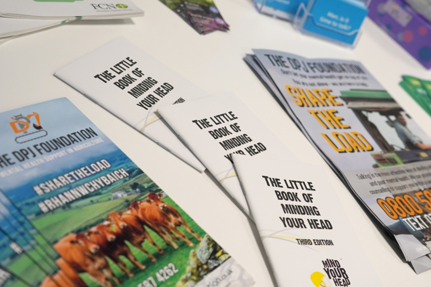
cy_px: 118
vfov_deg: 29.2
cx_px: 283
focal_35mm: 46
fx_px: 551
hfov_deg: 42.2
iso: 500
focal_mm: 29
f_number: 4
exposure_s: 1/160
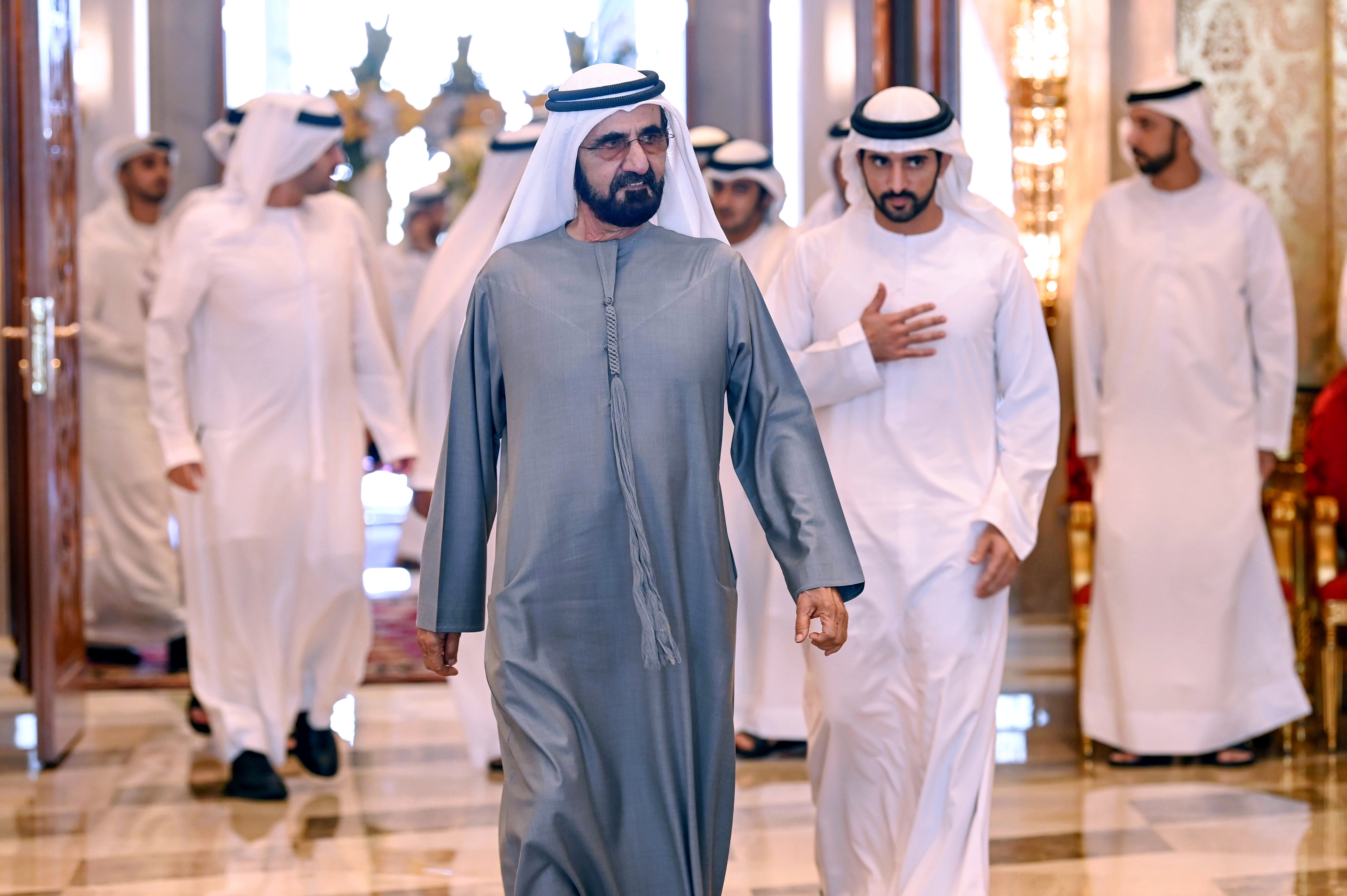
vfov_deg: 9.8
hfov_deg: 14.7
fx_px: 5235
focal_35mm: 140
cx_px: 674
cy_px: 448
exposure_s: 1/160
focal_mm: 140
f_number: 4
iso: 1600
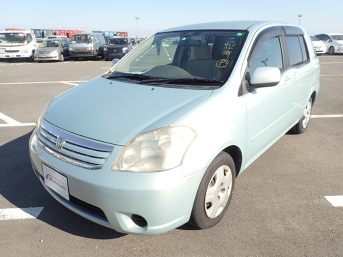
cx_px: 172
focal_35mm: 25
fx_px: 248
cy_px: 128
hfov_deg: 69.4
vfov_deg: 54.9
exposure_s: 1/800
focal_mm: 4.5
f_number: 2.8
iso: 100
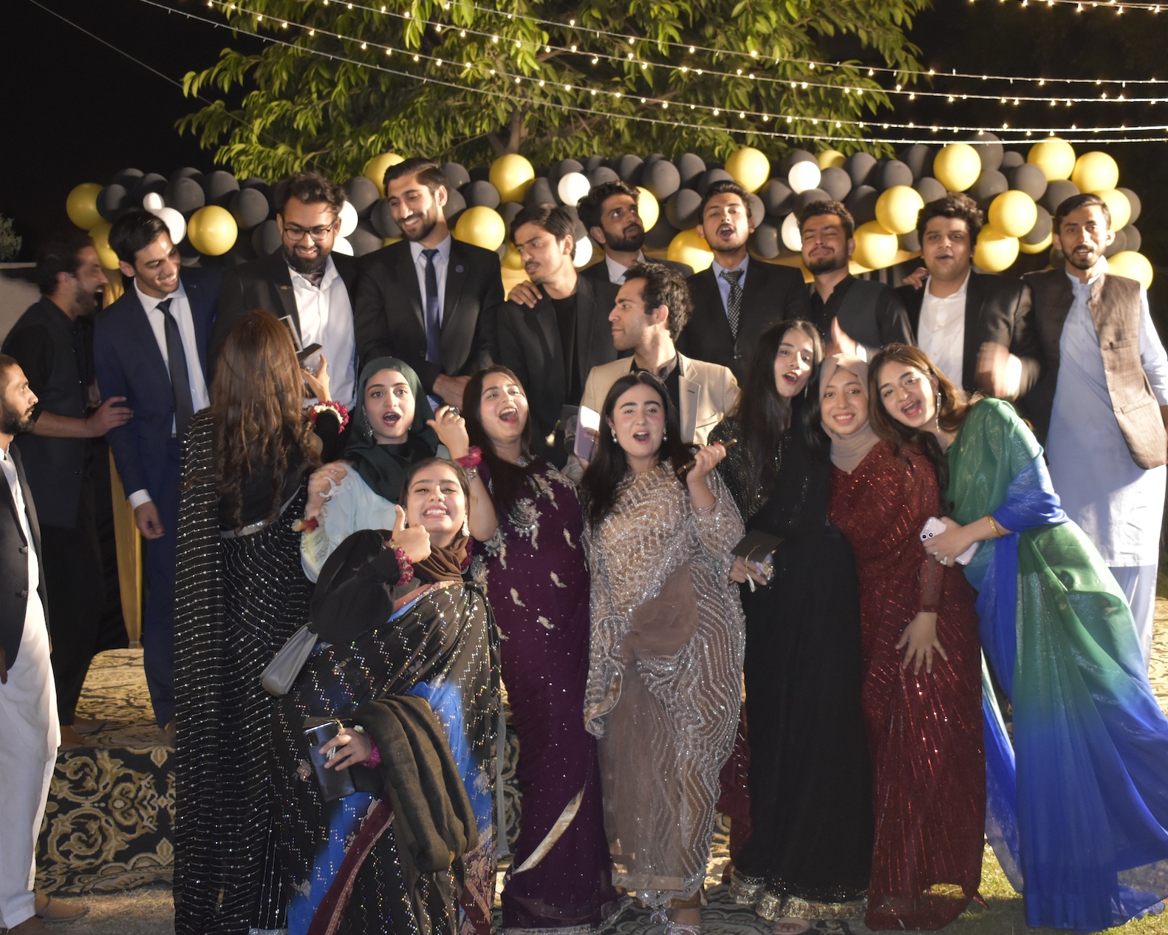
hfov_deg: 37.6
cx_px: 576
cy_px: 465
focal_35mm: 50
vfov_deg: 30.5
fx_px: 1714
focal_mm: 29
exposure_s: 1/30
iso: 1600
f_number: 4.2
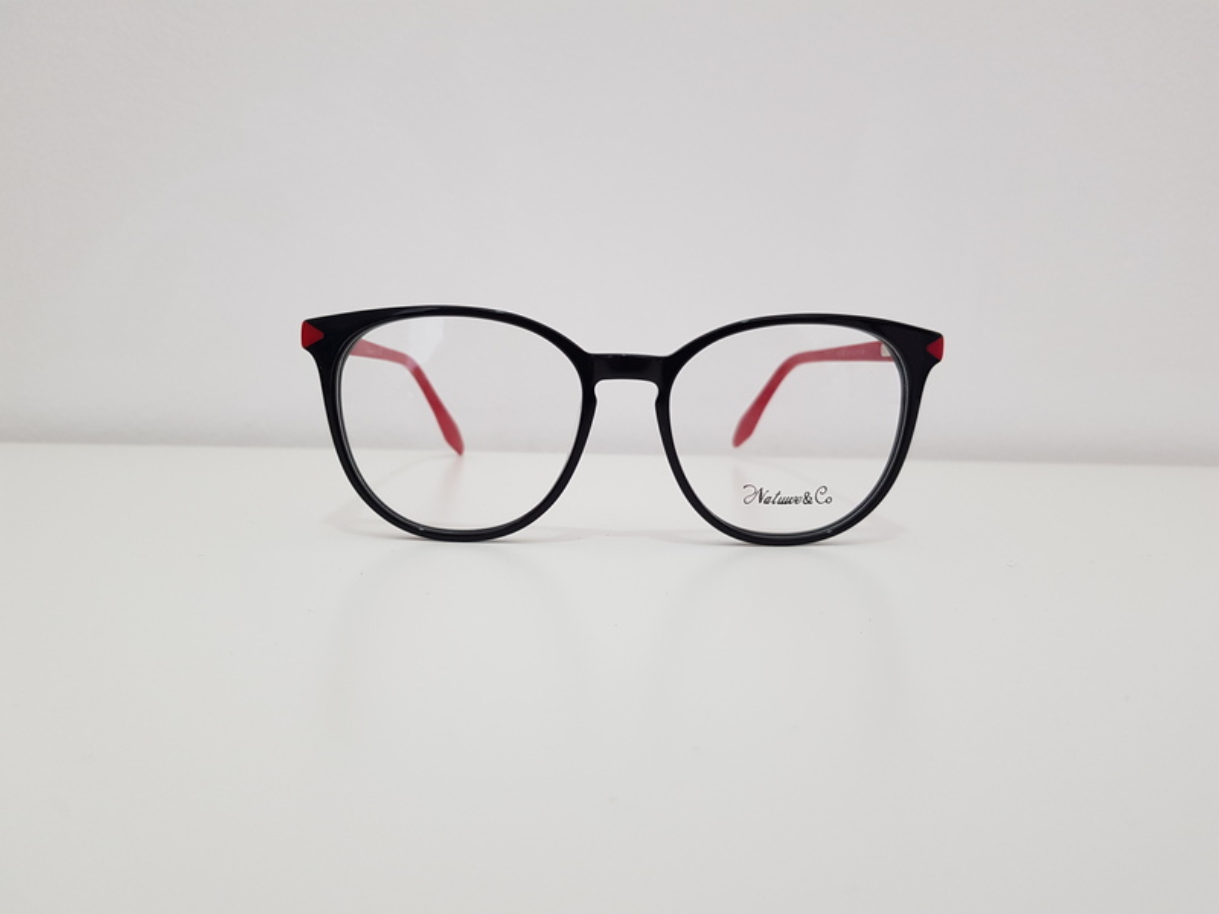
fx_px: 916
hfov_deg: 67.3
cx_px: 610
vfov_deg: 53.1
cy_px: 457
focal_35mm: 26
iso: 100
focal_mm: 4.2
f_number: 1.7
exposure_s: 1/50
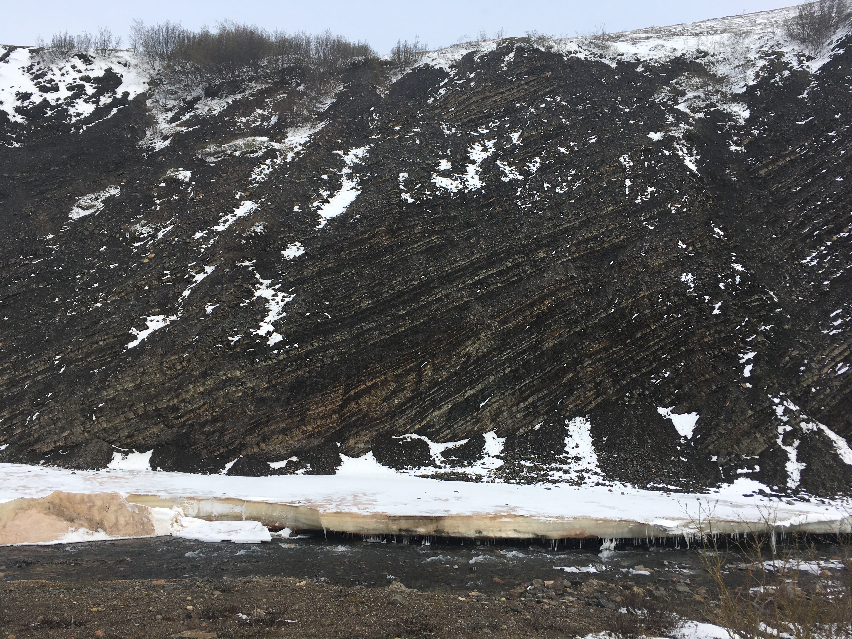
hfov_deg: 61.7
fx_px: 714
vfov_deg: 48.2
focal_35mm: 29
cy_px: 320
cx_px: 426
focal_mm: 4.15
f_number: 2.2
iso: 25
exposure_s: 1/2079
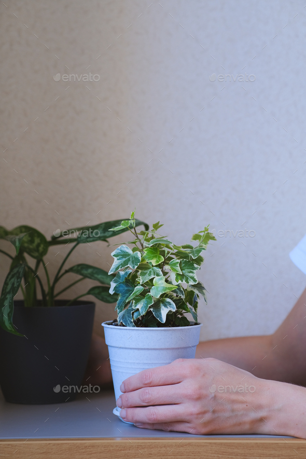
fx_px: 1071
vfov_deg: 24.2
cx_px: 153
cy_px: 230
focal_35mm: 84
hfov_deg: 16.3
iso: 400
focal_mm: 56
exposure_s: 1/42
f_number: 2.8
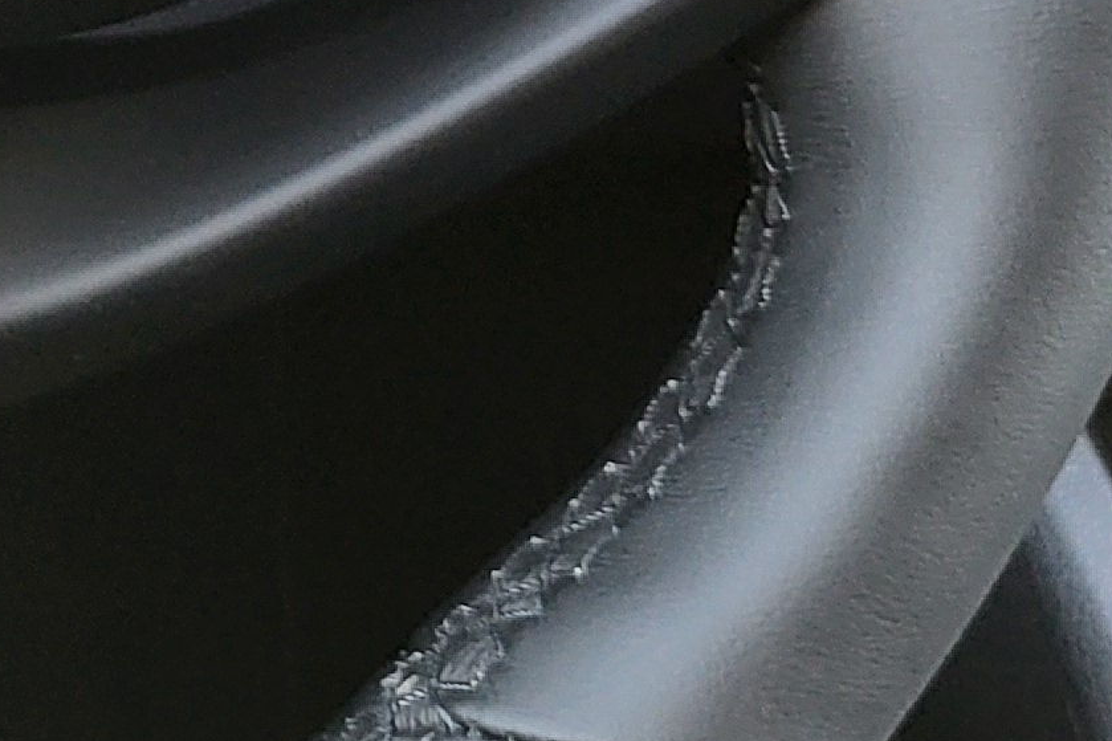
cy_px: -745
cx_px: -949
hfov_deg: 14.0
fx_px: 3984
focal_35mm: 129
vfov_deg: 9.9
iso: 125
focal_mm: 5.4
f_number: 1.8
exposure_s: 1/120
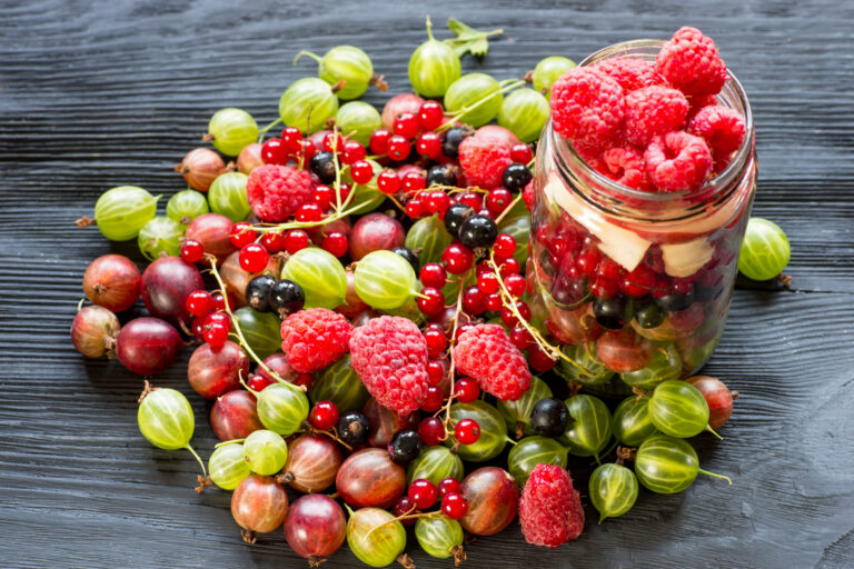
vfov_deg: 15.2
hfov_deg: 22.6
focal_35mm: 90
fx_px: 2135
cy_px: 284
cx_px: 427
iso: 100
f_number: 9.5
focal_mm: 90
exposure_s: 2
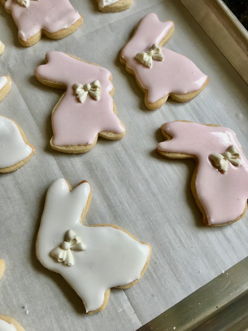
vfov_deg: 63.4
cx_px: 124
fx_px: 267
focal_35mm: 28
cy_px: 166
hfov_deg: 49.7
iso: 20
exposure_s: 1/125
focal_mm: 3.99
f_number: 1.8
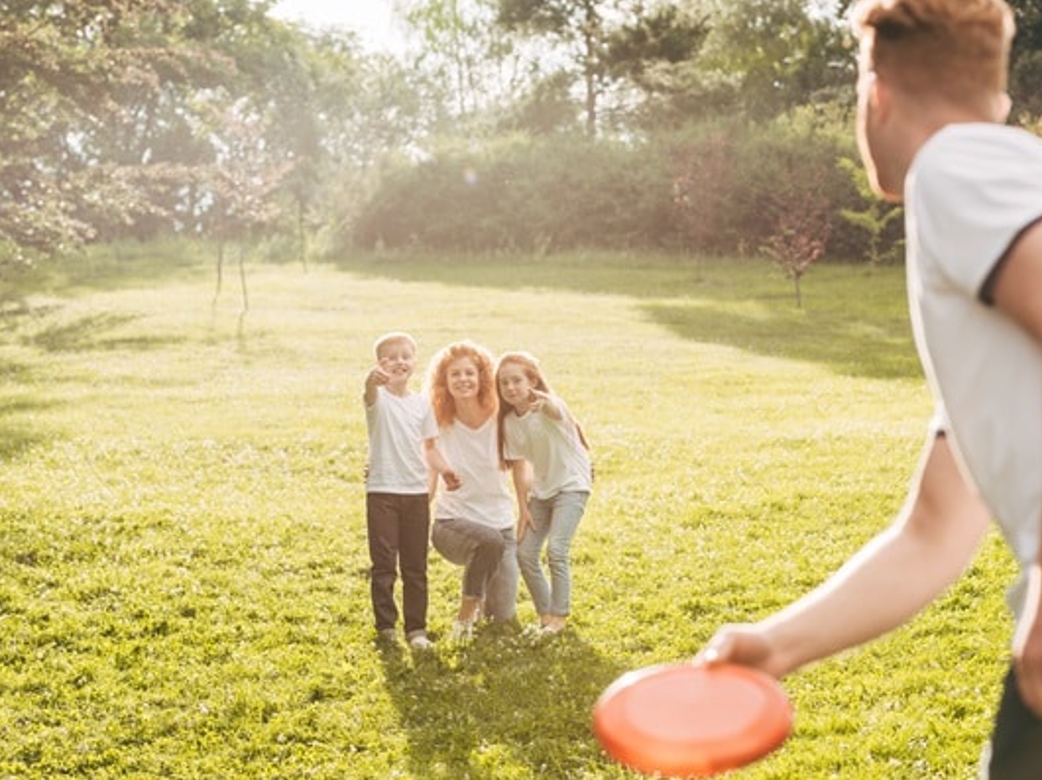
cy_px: 389
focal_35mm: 98
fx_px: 2949
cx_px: 541
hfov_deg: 20.0
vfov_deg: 15.1
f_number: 5
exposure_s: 1/250
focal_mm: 90
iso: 100
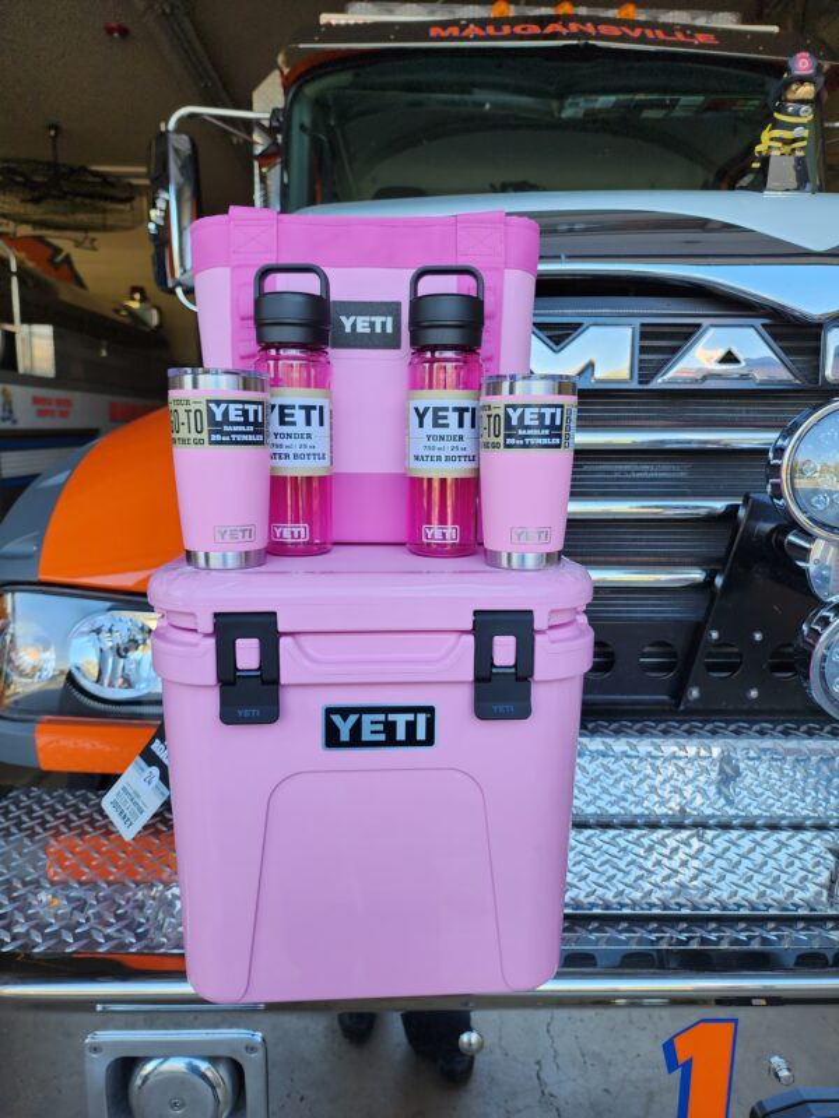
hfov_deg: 58.9
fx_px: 743
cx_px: 420
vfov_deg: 73.9
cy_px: 559
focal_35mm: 23
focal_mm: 6.4
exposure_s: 1/180
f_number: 1.8
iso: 50
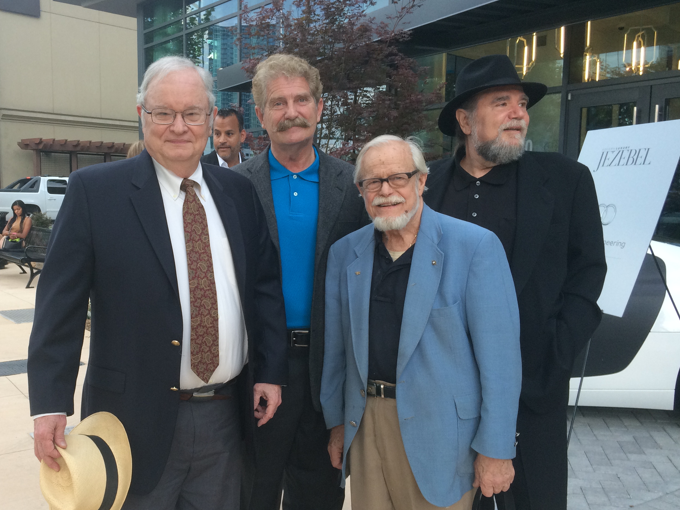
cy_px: 282
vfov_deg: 37.7
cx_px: 240
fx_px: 746
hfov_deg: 48.3
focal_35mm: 38
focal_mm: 4.15
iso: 64
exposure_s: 1/120
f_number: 2.2
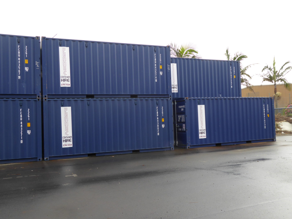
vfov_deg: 40.7
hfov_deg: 52.6
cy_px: 110
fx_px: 295
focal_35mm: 35
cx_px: 146
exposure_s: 1/125
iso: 100
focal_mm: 6.3
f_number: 4.5
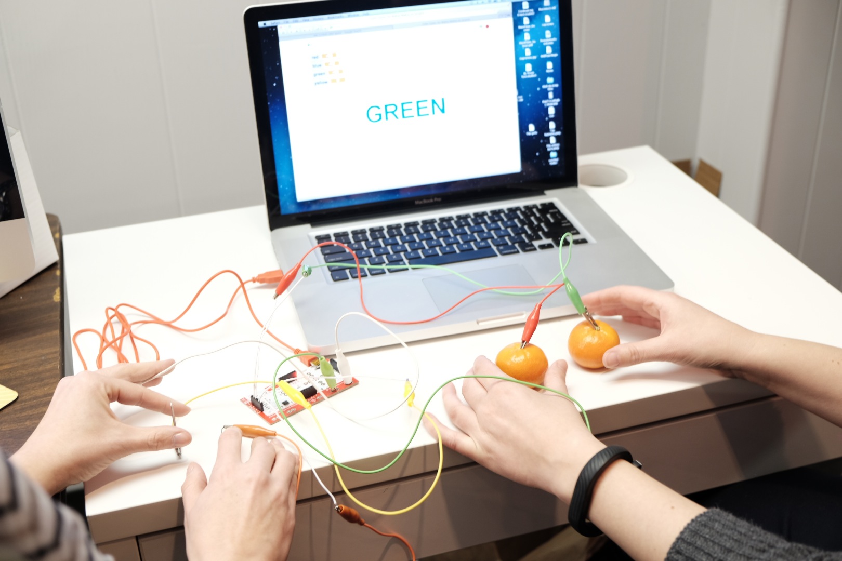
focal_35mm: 47
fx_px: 1099
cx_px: 421
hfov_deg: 41.9
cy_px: 280
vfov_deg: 28.6
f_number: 3.6
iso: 200
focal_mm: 31.5
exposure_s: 1/6
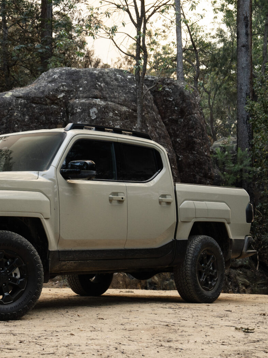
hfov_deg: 18.5
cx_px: 15
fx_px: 805
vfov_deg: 25.0
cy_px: 175
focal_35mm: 78
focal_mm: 44
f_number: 5.6
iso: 500
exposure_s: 1/160
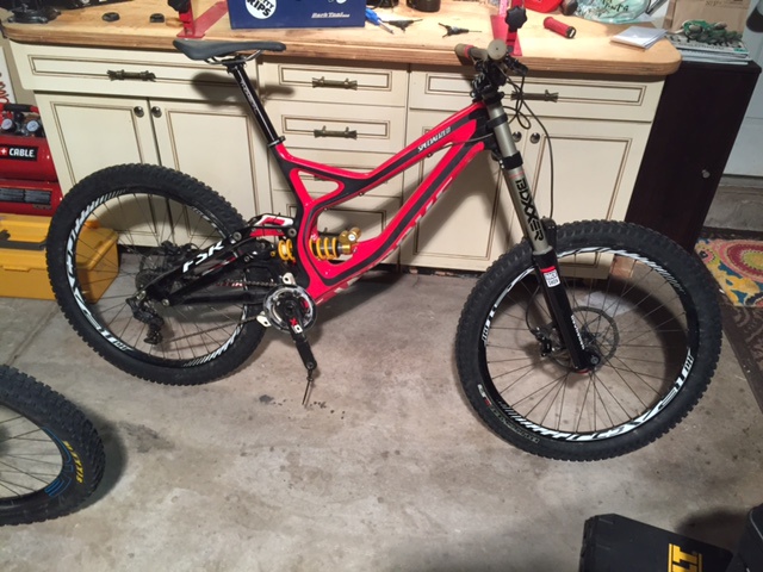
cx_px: 382
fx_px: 639
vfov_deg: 48.2
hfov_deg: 61.7
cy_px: 286
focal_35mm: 29
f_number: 2.2
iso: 100
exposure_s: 1/30
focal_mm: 4.15
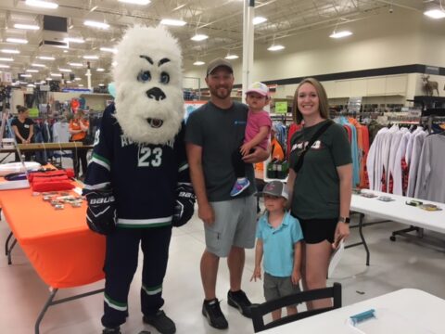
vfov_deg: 48.2
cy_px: 167
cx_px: 222
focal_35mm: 29
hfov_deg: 61.7
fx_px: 373
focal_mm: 4.15
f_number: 2.2
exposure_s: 1/30
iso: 50
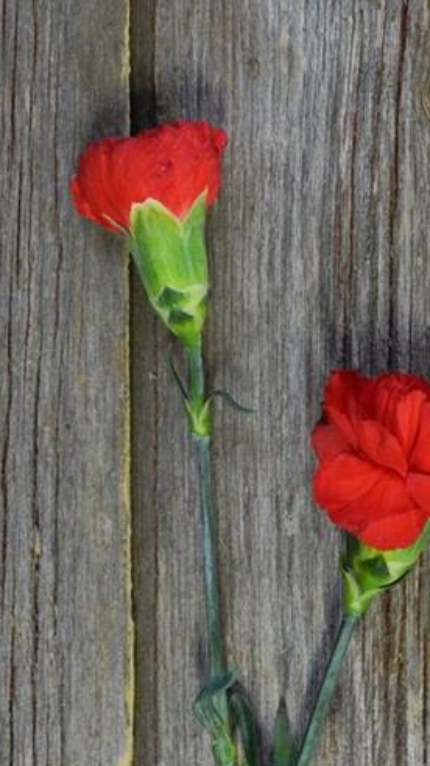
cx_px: 294
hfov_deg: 17.7
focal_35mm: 68
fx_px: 1379
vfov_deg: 31.0
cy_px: 383
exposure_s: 1/40
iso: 800
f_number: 4.2
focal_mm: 8.1
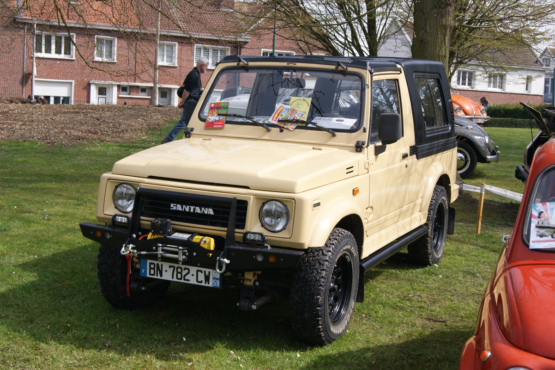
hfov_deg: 37.9
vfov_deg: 25.7
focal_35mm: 52
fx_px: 809
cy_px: 185
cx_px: 278
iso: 100
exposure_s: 1/80
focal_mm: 35
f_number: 11
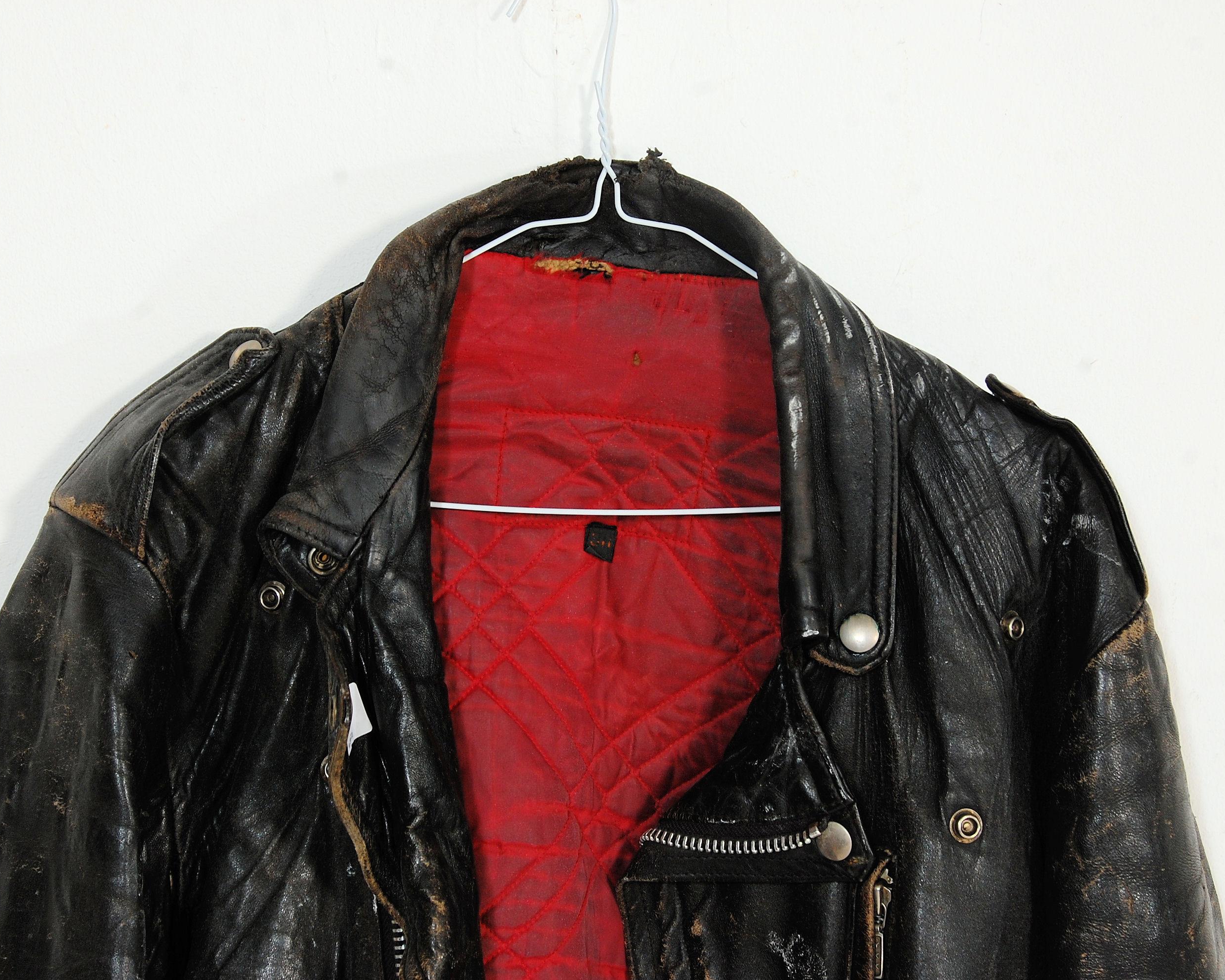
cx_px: 600
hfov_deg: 20.5
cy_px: 489
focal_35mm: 94
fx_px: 3393
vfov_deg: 16.4
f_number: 10
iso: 200
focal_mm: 55
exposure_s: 1/100
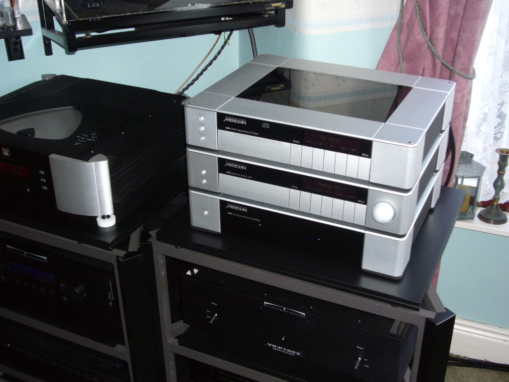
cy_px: 191
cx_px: 254
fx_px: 676
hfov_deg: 41.2
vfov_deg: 31.5
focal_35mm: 46
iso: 160
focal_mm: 7.5
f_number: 3.5
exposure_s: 1/30
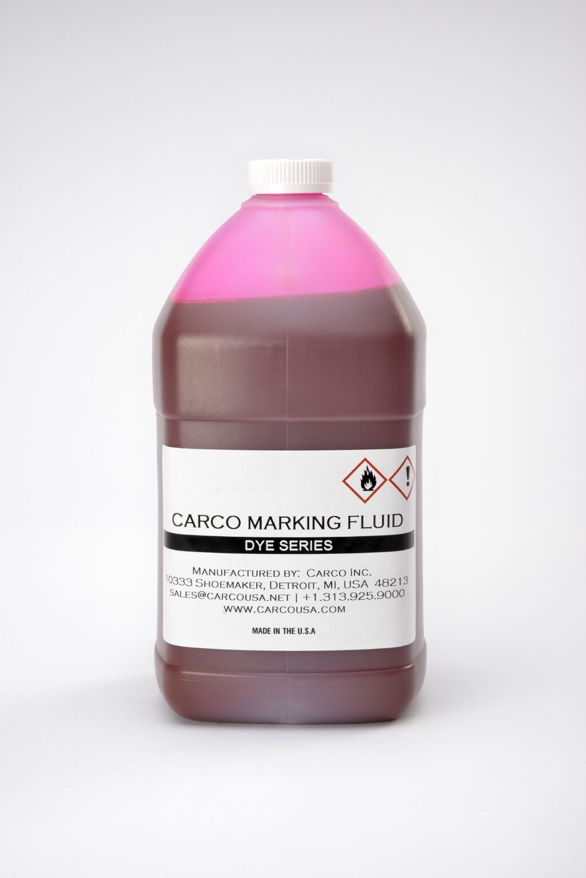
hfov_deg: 16.1
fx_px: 2074
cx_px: 293
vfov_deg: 23.9
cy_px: 439
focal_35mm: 85
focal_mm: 85
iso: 100
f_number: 22
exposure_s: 1/160
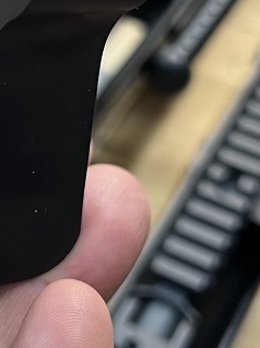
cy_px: 147
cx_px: -36
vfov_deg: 19.8
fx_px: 993
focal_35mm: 99
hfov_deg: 14.5
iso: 160
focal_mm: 5.7
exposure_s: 1/60
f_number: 1.5
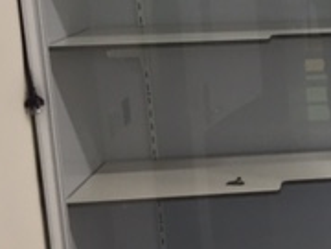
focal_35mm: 103
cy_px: 133
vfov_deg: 14.4
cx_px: 509
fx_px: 985
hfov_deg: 17.1
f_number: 2.2
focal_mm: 4.15
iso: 125
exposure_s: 1/33
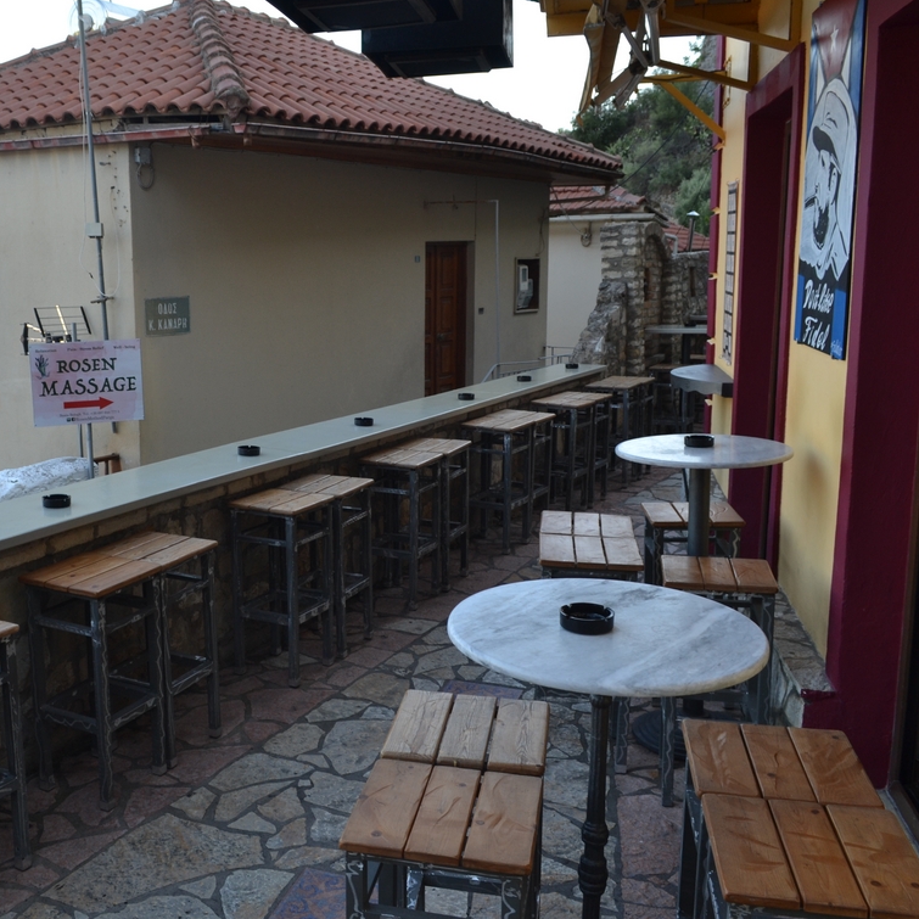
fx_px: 1051
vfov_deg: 47.2
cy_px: 454
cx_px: 315
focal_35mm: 35
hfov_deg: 46.6
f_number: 5.6
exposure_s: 1/125
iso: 220
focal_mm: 18
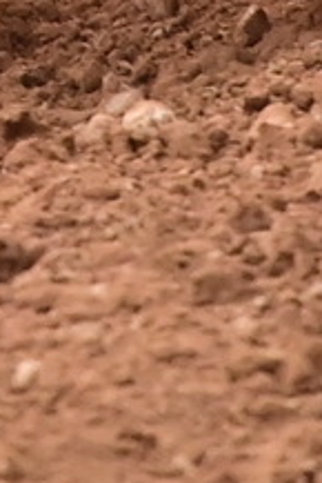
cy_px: -1159
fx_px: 42674
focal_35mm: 3186
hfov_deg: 0.4
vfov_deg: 0.6
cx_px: -863
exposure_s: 1/1600
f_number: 4
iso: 1600
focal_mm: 300
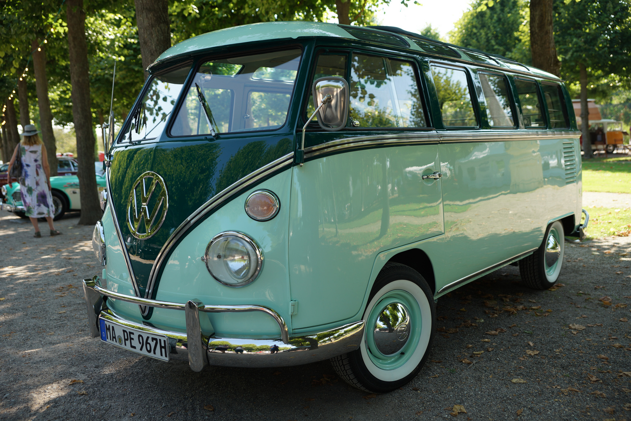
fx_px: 614
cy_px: 210
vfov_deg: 37.9
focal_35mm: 35
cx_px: 316
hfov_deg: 54.4
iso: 100
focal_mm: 35
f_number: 3.2
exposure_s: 1/200
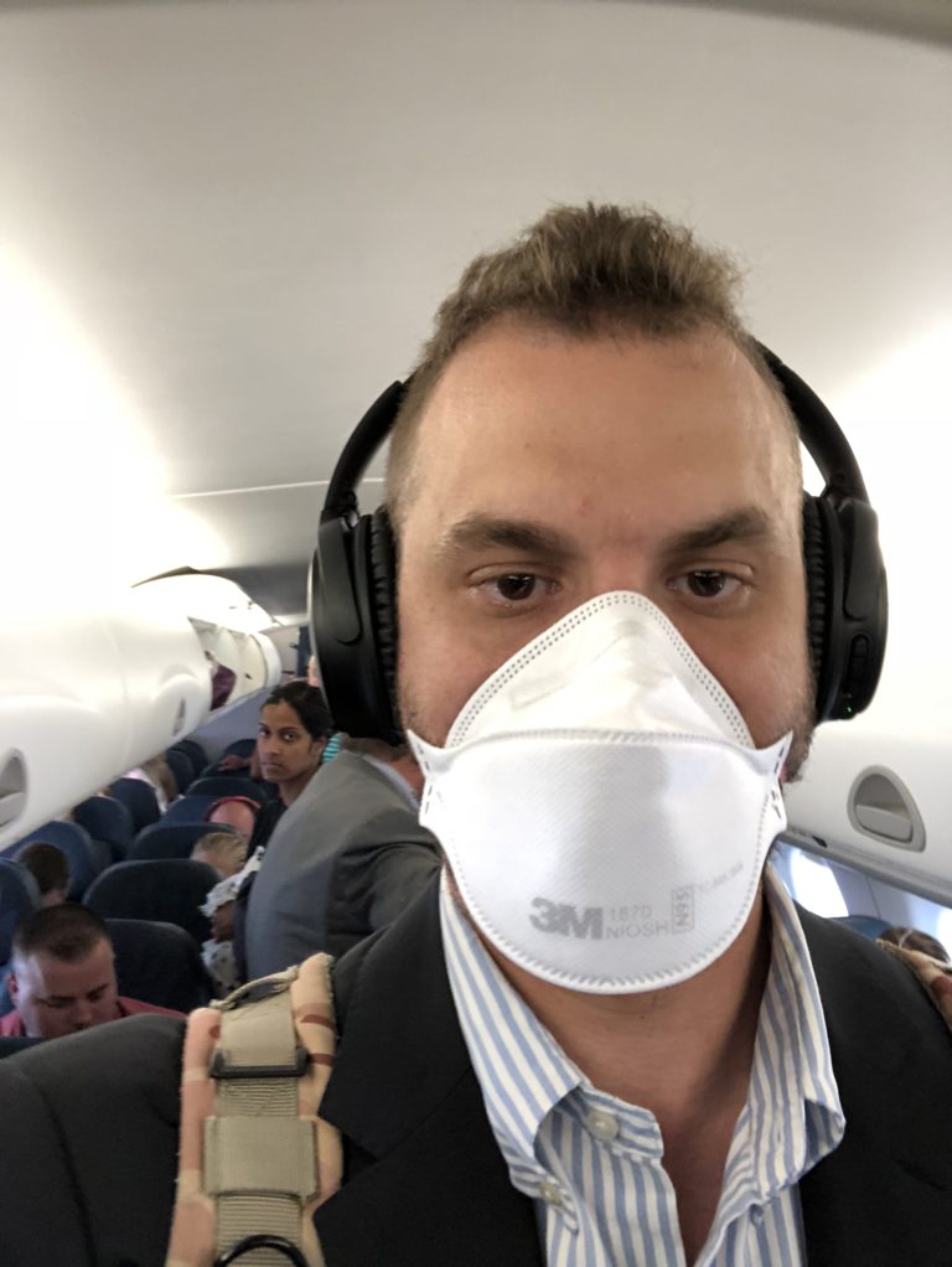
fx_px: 1172
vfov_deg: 56.8
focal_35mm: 32
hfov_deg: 44.2
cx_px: 476
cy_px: 634
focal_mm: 2.87
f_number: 2.2
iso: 125
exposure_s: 1/31
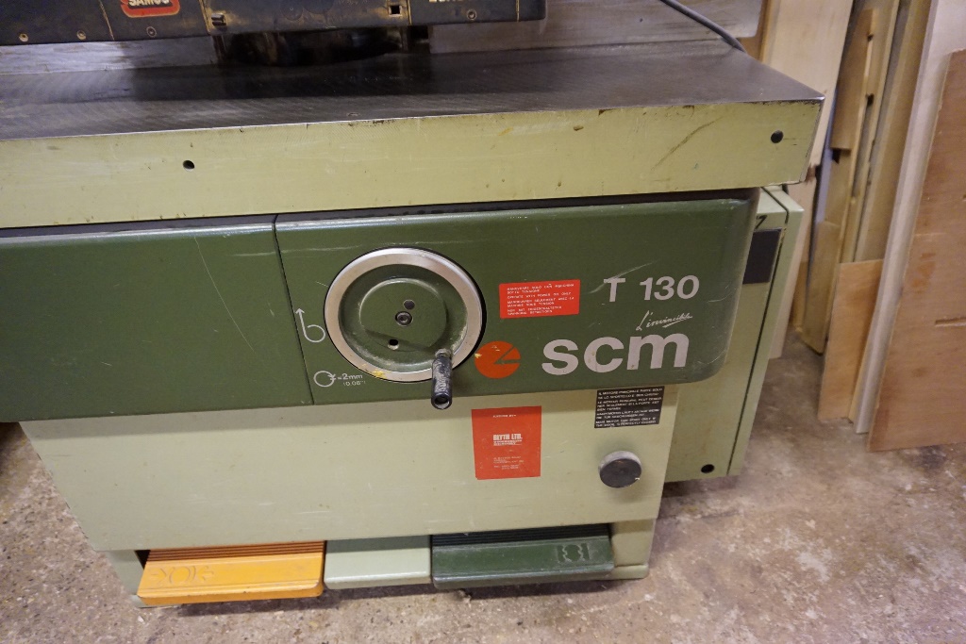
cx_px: 483
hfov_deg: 73.7
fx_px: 644
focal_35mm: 24
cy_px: 322
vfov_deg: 53.1
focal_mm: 16
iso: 3200
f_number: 3.5
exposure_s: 1/40
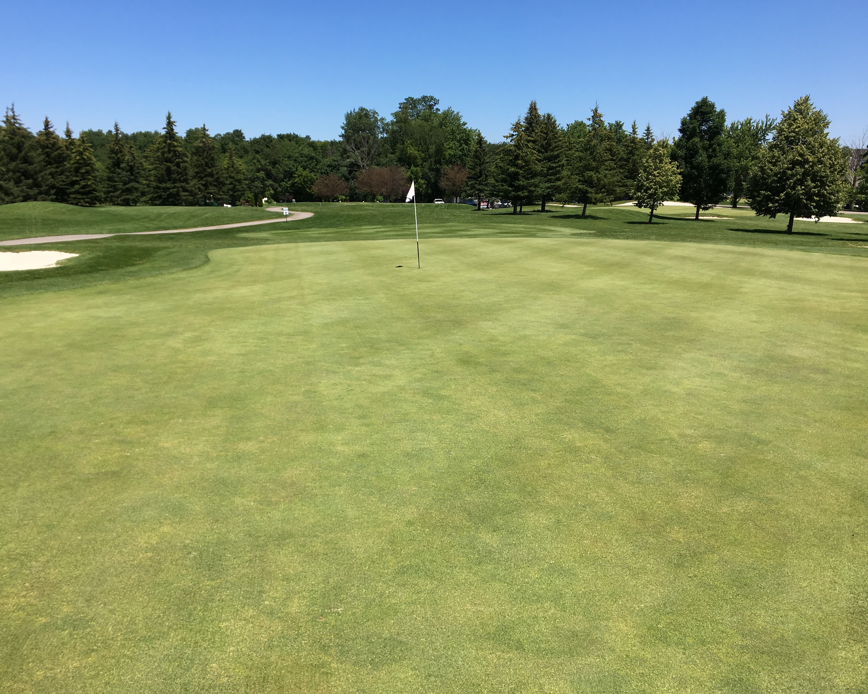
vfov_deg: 47.1
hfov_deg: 57.1
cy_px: 342
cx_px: 394
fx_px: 796
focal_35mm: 31
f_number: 2.2
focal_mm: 4.15
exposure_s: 1/1876
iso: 25
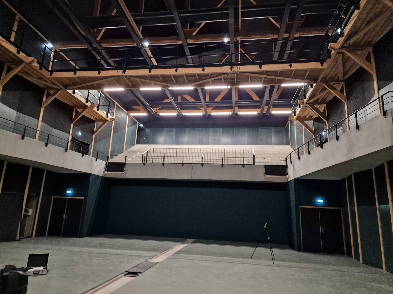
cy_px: 147
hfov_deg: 73.9
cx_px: 196
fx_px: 261
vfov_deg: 58.9
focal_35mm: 23
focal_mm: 6.4
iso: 640
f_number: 1.8
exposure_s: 1/100
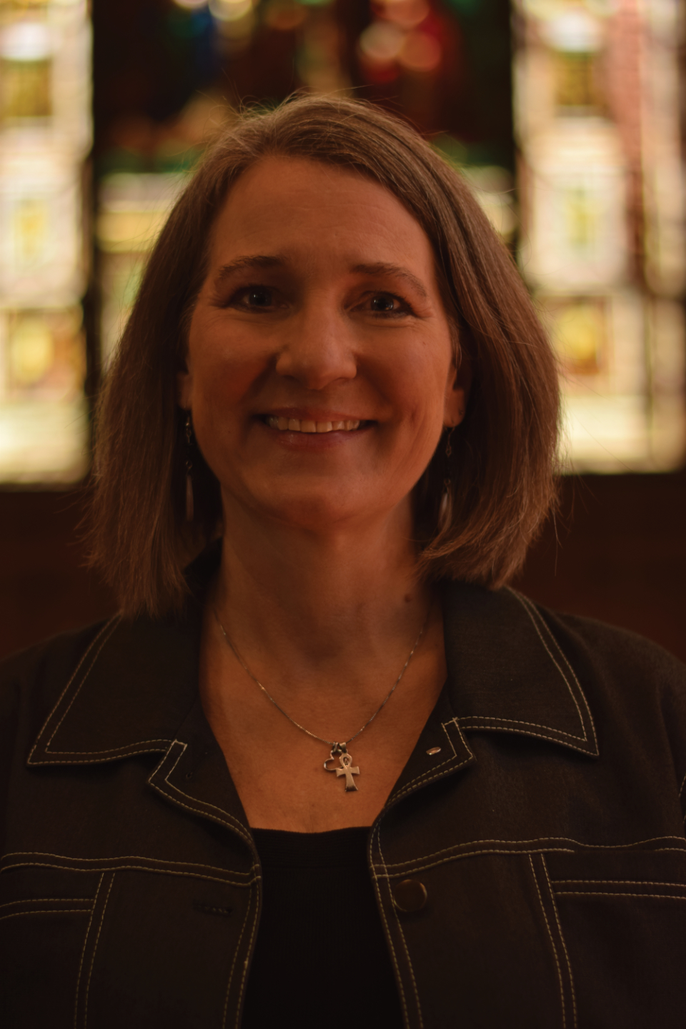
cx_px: 343
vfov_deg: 27.0
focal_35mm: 75
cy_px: 514
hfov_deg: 18.2
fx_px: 2144
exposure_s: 1/125
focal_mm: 50
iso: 100
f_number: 2
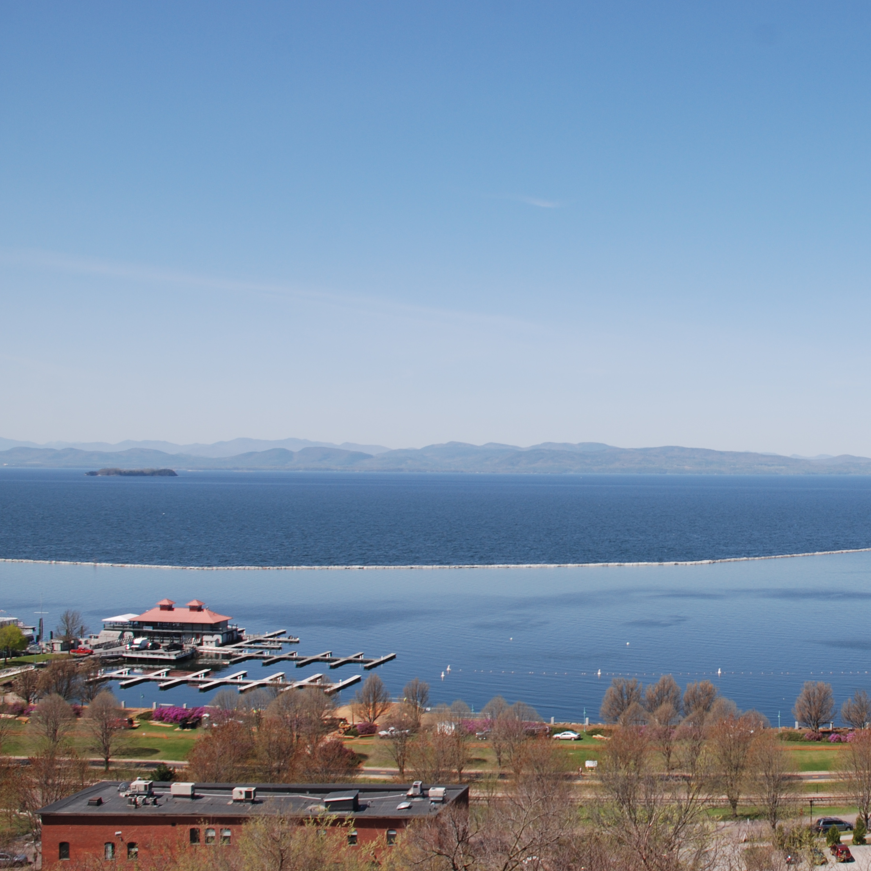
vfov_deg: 41.9
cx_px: 730
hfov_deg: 39.7
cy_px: 448
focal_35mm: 40
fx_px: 1139
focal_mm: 18
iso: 100
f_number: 8
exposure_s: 1/250
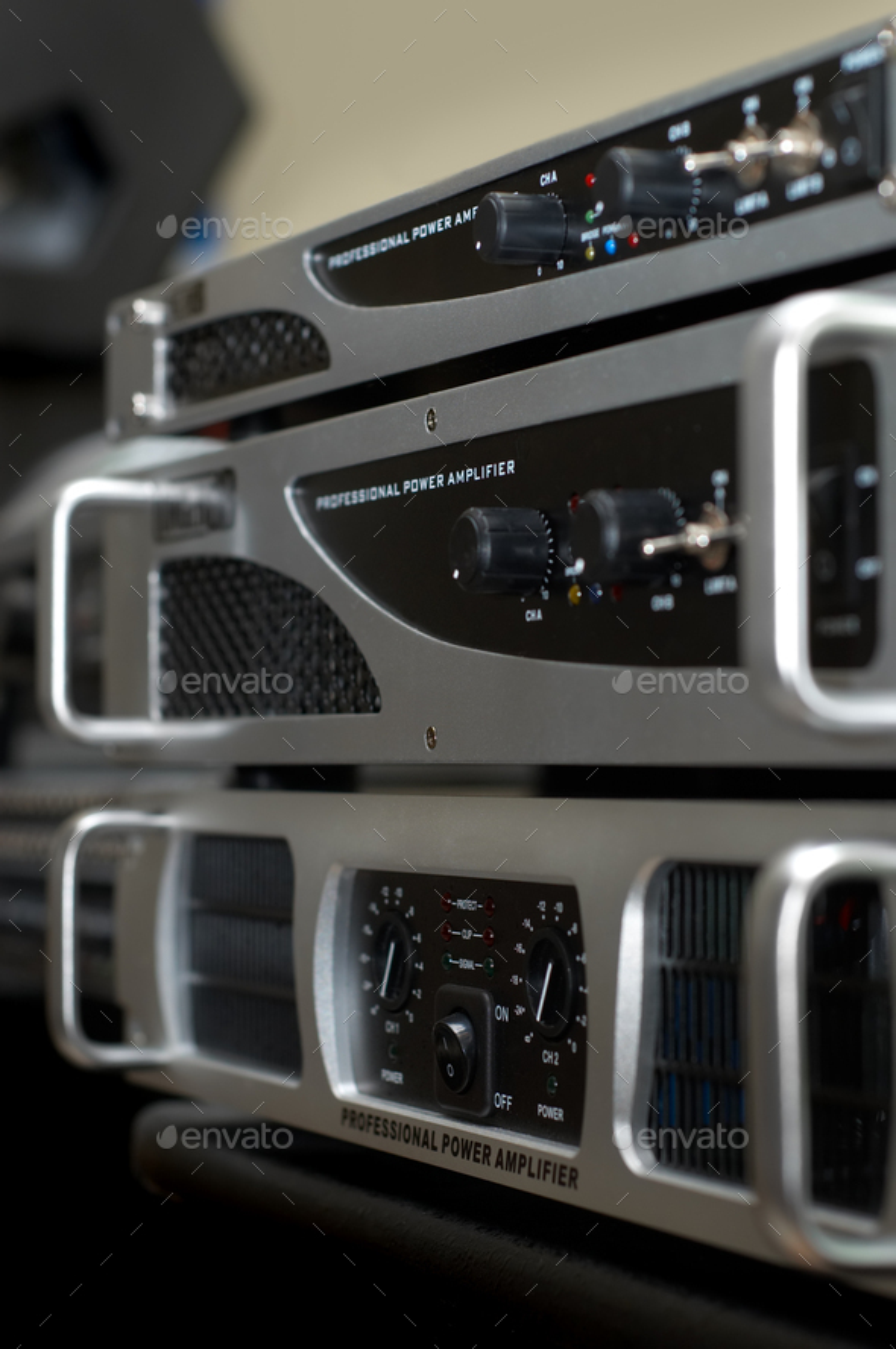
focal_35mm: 75
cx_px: 448
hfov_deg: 18.1
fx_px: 2809
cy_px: 674
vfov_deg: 27.0
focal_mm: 50
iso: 200
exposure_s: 1/125
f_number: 3.5
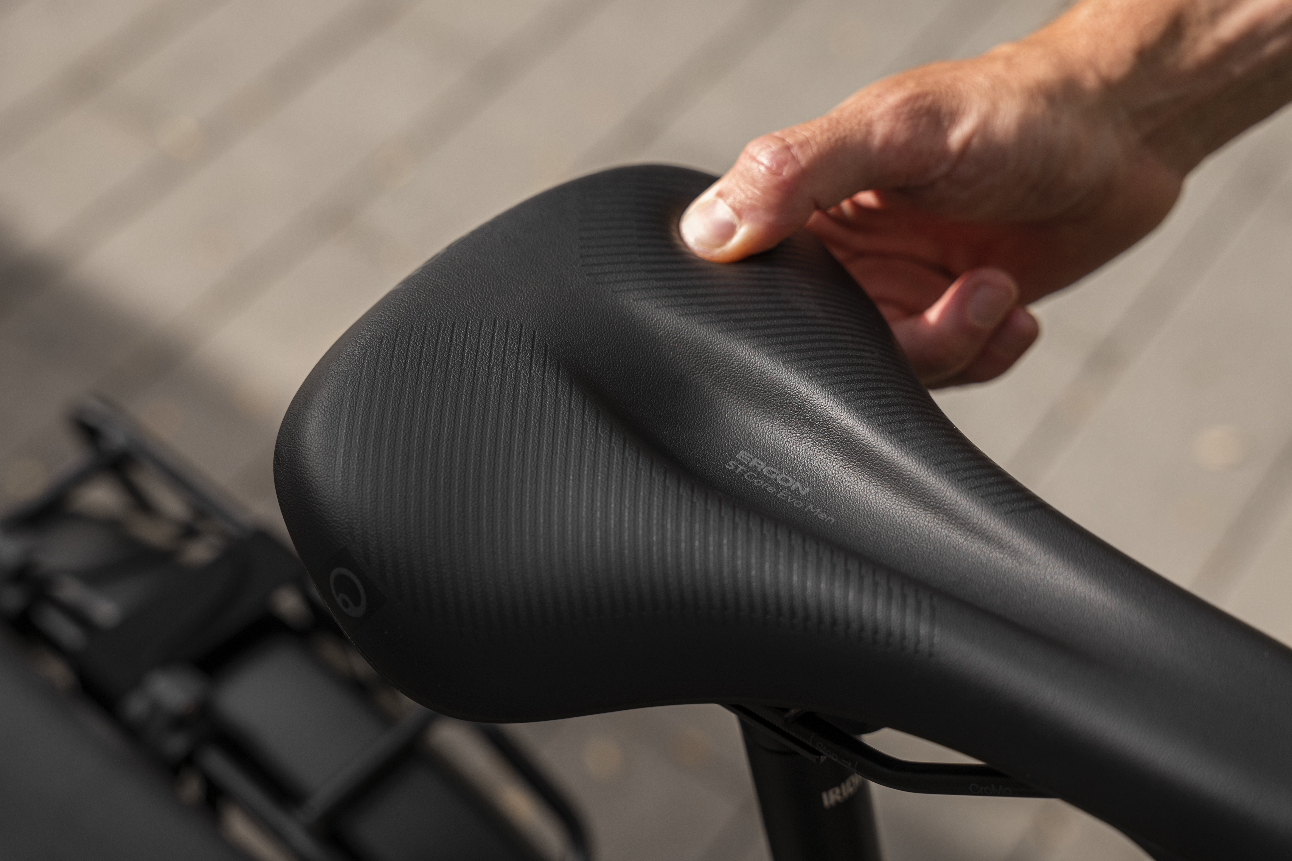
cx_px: 646
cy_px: 430
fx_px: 1758
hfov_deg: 40.3
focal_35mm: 49
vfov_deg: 27.5
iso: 200
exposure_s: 1/1000
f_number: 4
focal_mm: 49
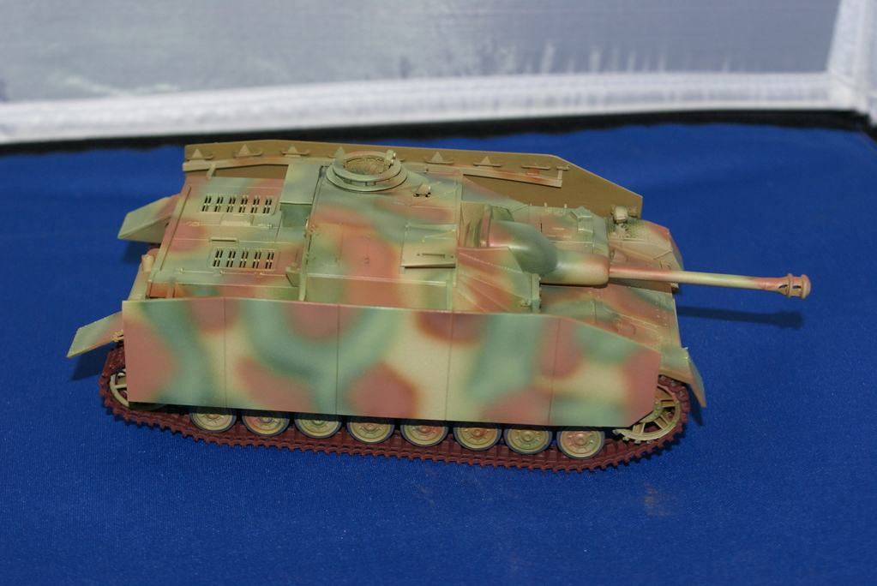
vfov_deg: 18.2
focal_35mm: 75
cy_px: 293
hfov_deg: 27.0
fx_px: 1829
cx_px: 438
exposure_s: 1/80
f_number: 5.6
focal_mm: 50
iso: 400
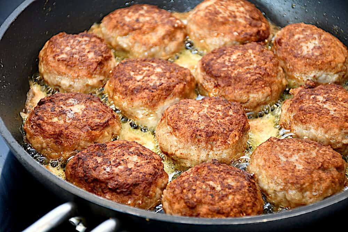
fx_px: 1083
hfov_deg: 18.3
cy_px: 116
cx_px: 174
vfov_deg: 12.2
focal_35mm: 112
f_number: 5
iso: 720
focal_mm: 75
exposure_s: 1/60
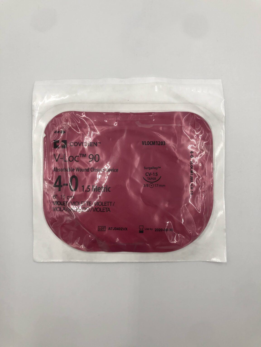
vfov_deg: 63.4
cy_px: 174
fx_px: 281
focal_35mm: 28
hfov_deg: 49.7
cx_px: 130
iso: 32
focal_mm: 3.99
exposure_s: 1/120
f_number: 1.8
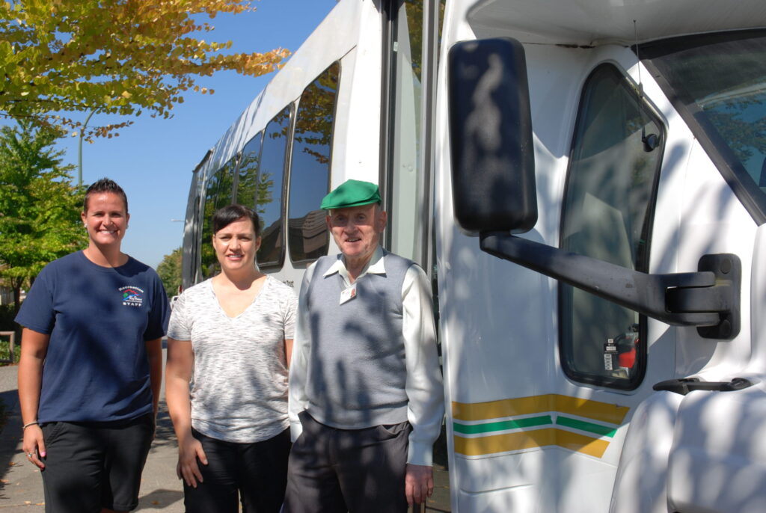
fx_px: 863
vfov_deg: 33.1
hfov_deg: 47.9
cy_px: 256
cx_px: 383
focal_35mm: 40
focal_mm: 27
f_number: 8
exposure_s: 1/250
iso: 100
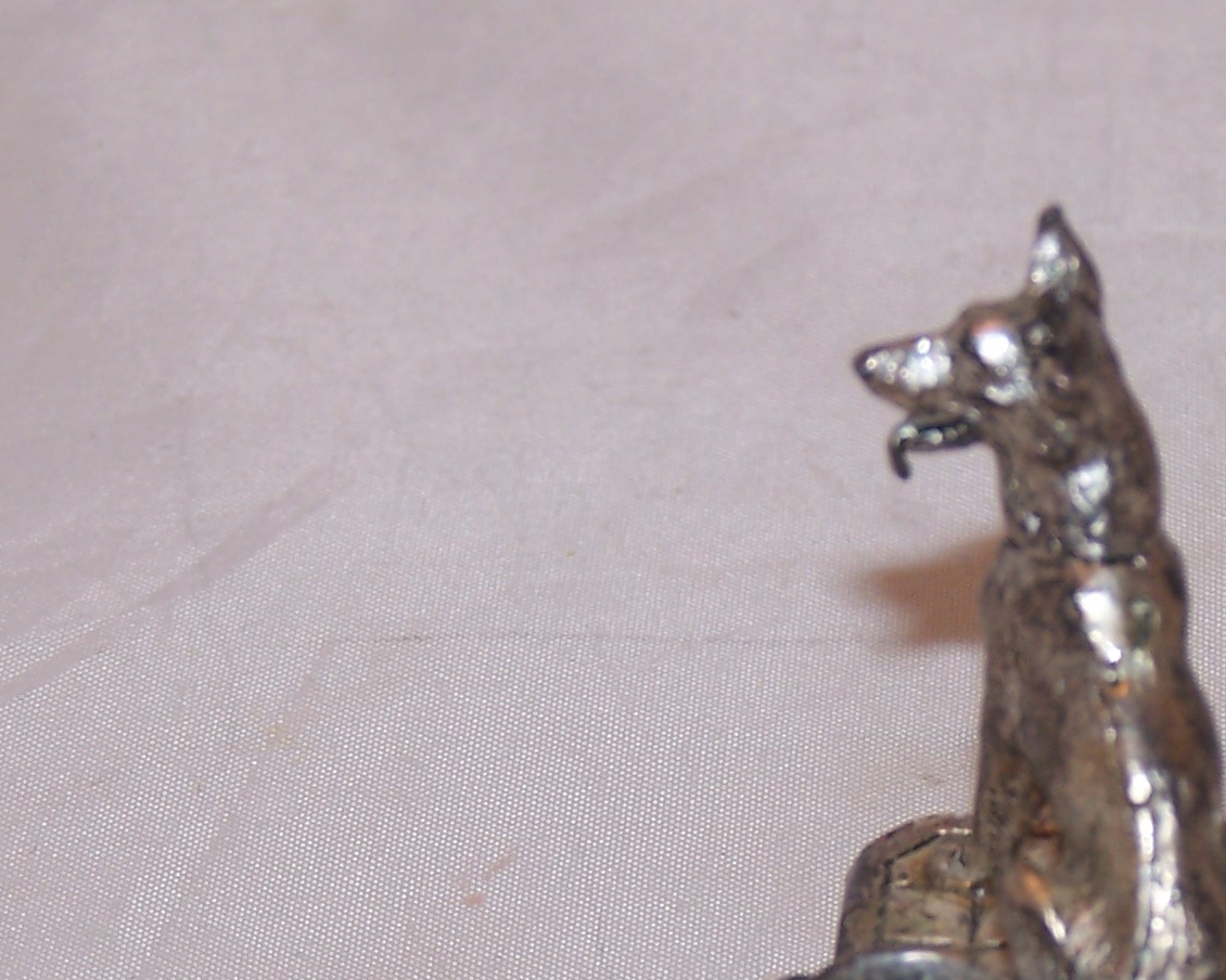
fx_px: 7584
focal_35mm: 209
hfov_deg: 9.2
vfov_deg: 7.4
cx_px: 1017
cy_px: 809
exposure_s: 1/90
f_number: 3.2
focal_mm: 17.5
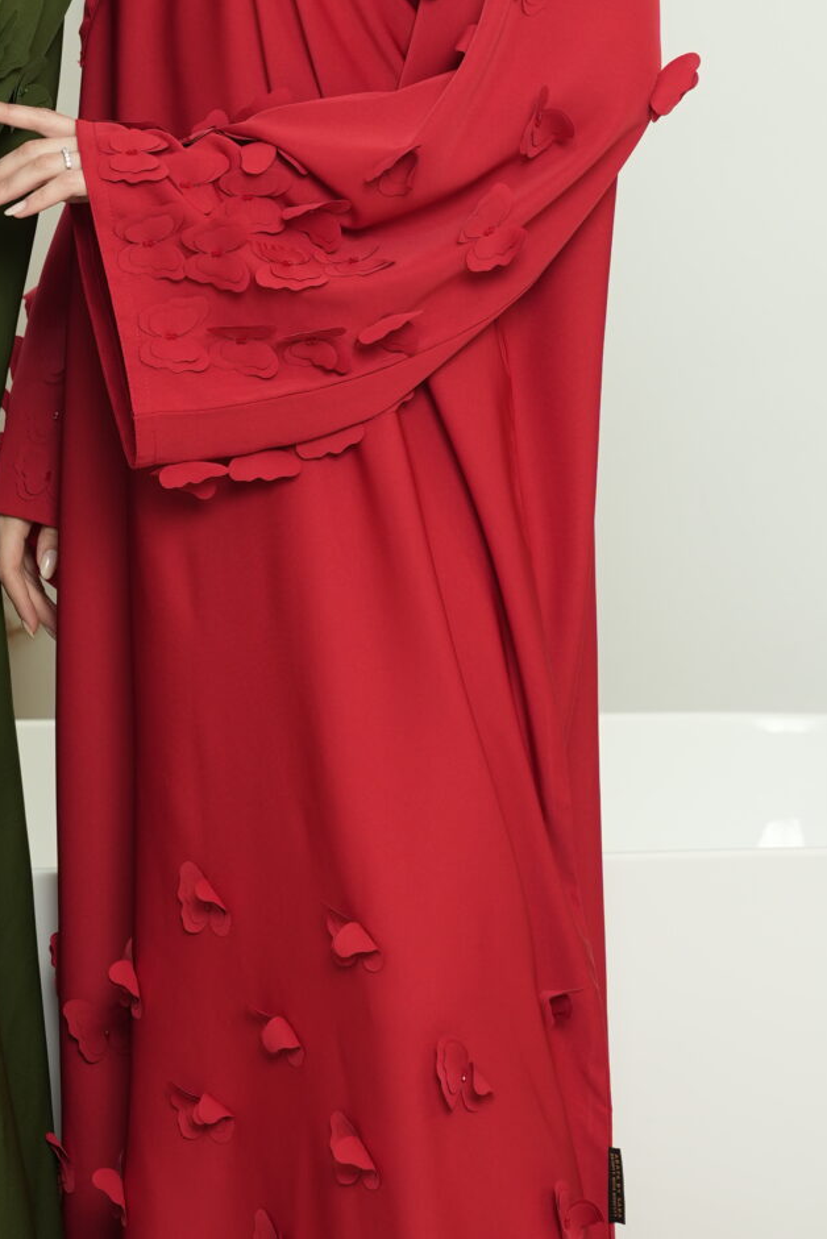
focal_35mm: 136
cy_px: 452
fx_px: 4683
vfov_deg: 15.1
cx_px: 64
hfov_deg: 10.0
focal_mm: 50
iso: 200
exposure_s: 1/200
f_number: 4
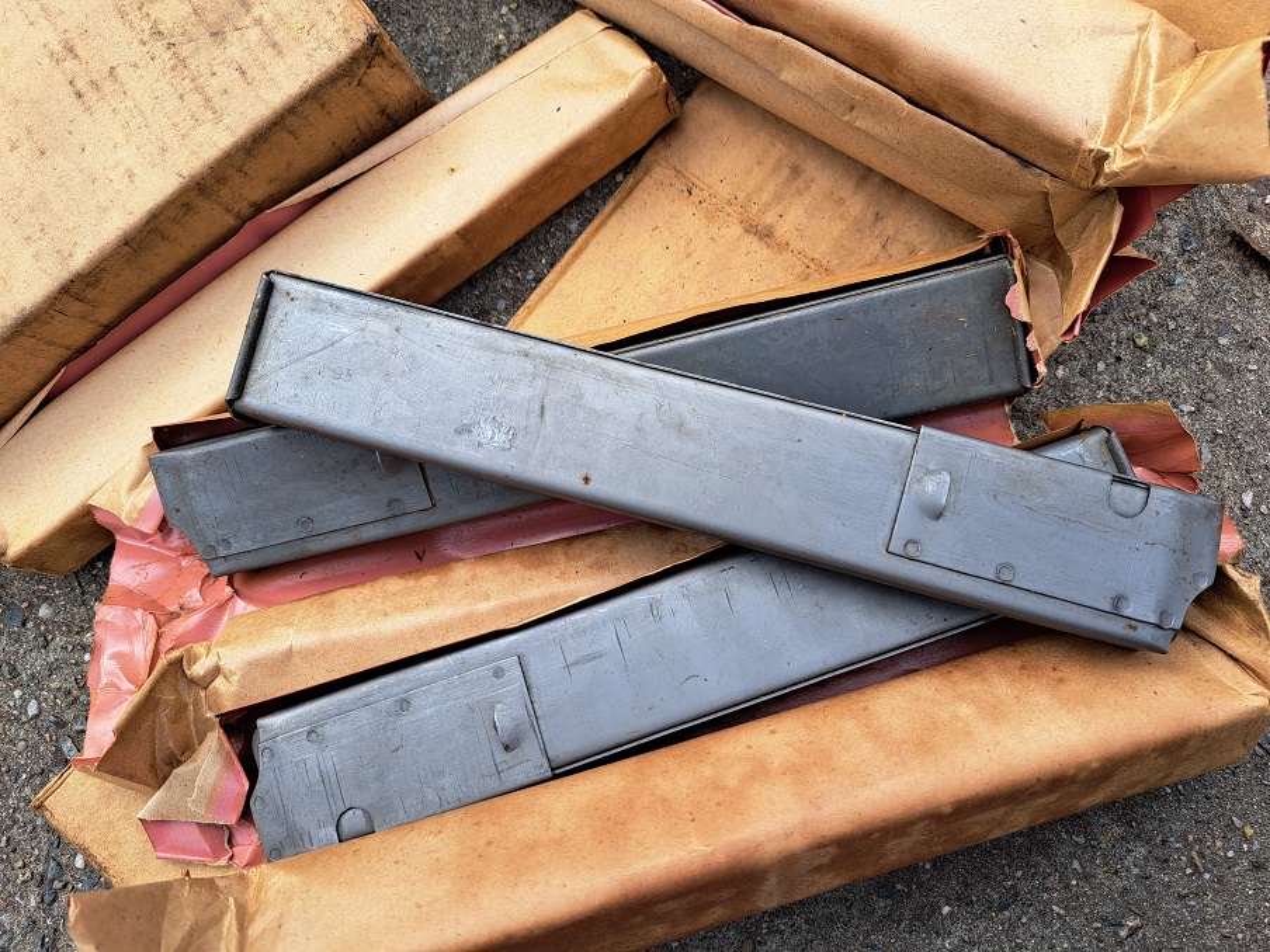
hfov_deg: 71.6
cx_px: 635
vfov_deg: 56.8
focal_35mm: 24
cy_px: 476
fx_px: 881
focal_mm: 5.23
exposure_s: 1/152
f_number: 1.8
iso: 50
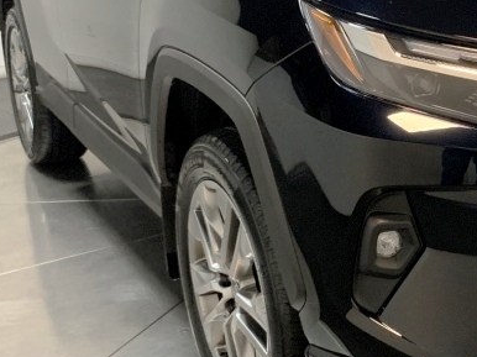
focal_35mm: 69
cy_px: 136
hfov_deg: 26.8
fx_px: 950
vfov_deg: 21.2
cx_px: 466
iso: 320
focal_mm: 4.25
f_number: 1.8
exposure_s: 1/60
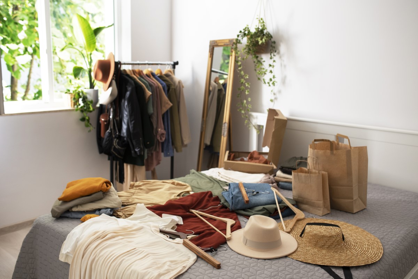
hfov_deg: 54.4
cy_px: 140
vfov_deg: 37.9
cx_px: 209
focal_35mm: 35
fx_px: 407
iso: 400
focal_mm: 35
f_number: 3.2
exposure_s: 1/200
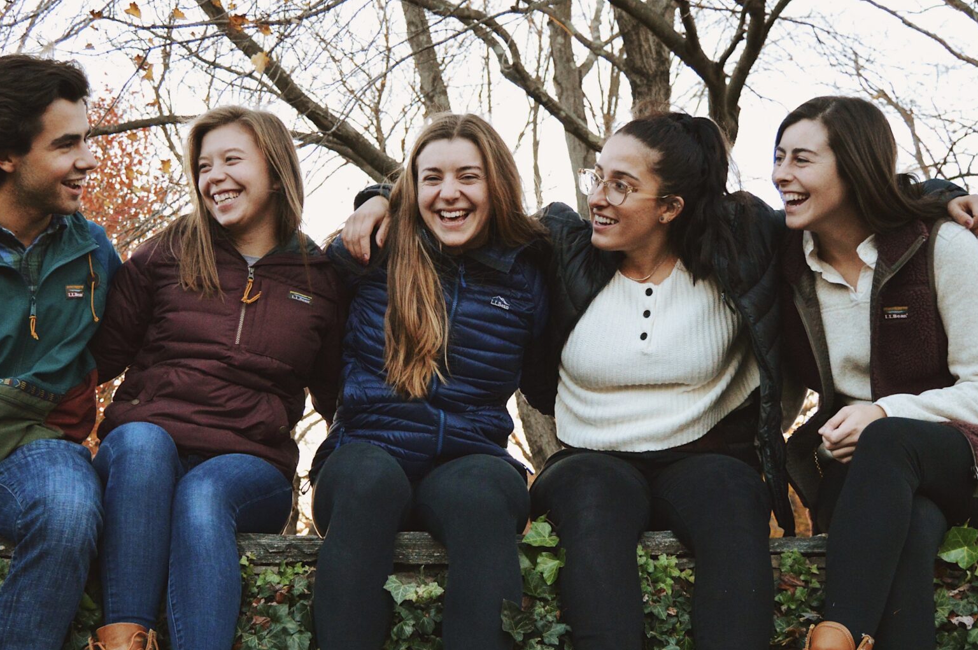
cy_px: 449
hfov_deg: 39.5
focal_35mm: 50
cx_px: 412
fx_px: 1357
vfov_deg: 26.7
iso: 2000
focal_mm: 20
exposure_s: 1/500
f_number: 3.5
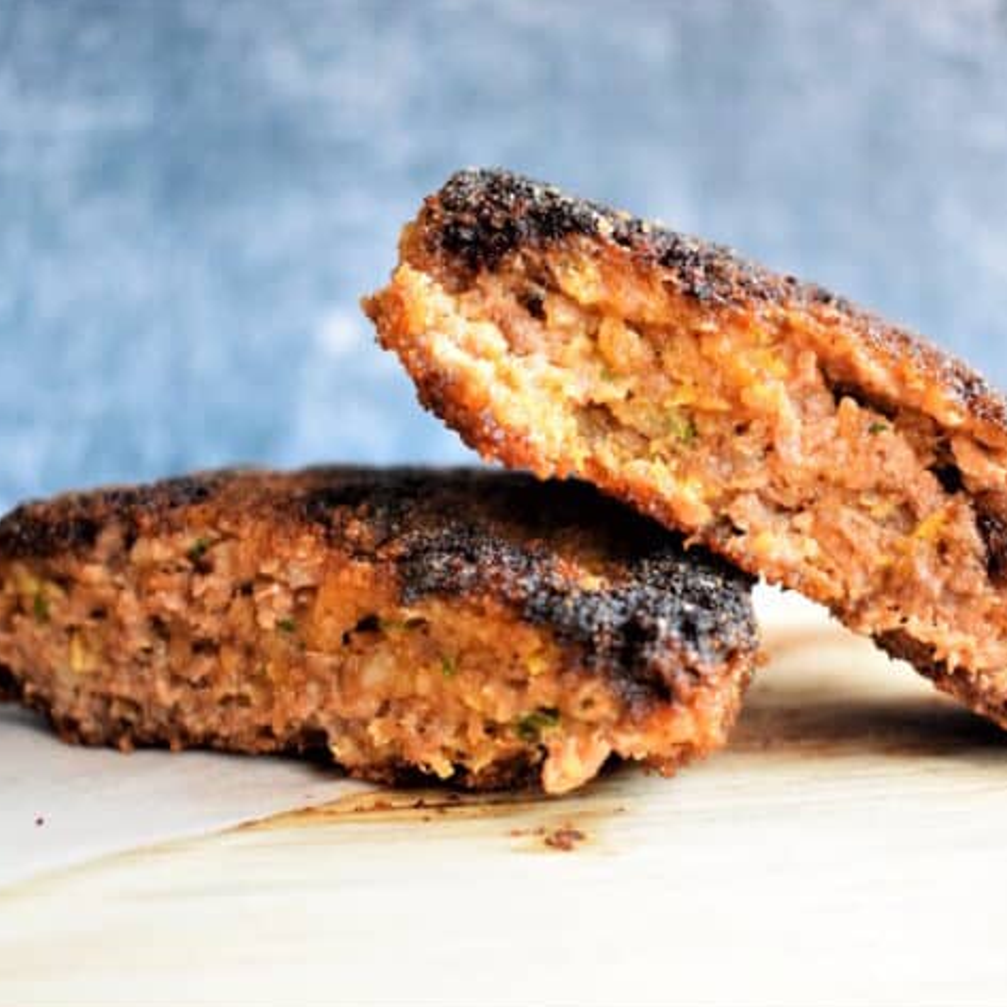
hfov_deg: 26.1
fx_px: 2172
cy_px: 505
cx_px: 596
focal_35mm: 66
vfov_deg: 26.1
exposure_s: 1/80
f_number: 4.5
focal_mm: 34
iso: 3200
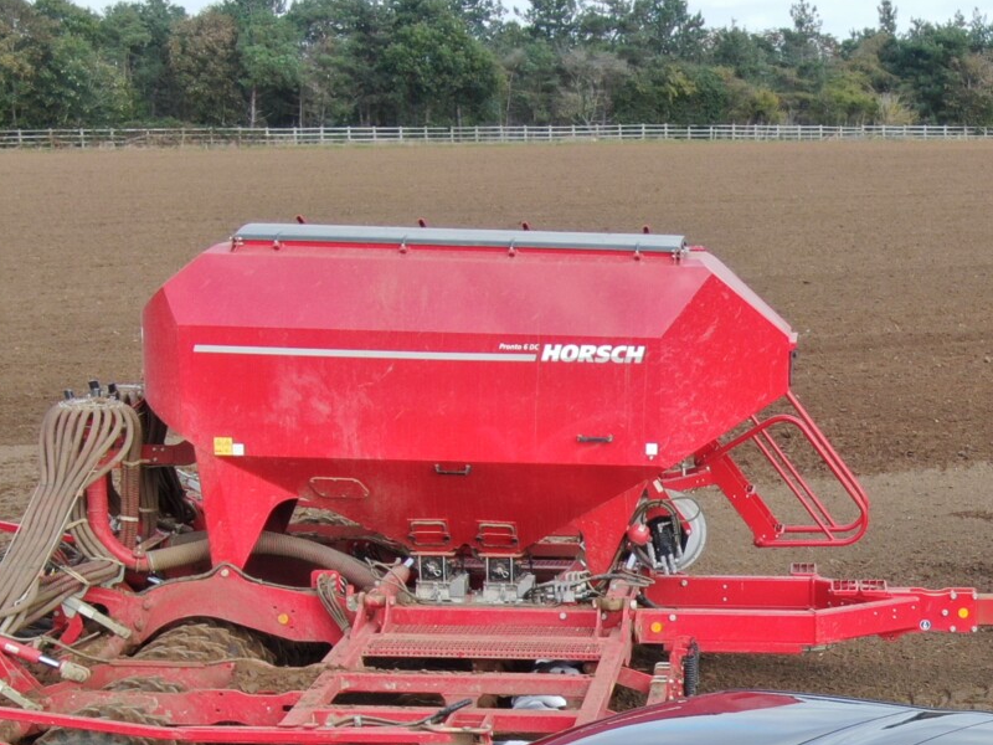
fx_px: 2582
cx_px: 923
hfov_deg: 21.2
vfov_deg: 16.0
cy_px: 787
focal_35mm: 90
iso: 100
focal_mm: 6.21
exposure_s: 1/240
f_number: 3.3
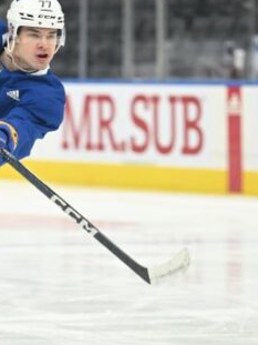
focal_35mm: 356
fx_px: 3540
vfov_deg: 5.6
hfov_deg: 4.2
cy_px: 187
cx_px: -78
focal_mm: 150
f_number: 3.5
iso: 4000
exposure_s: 1/2000
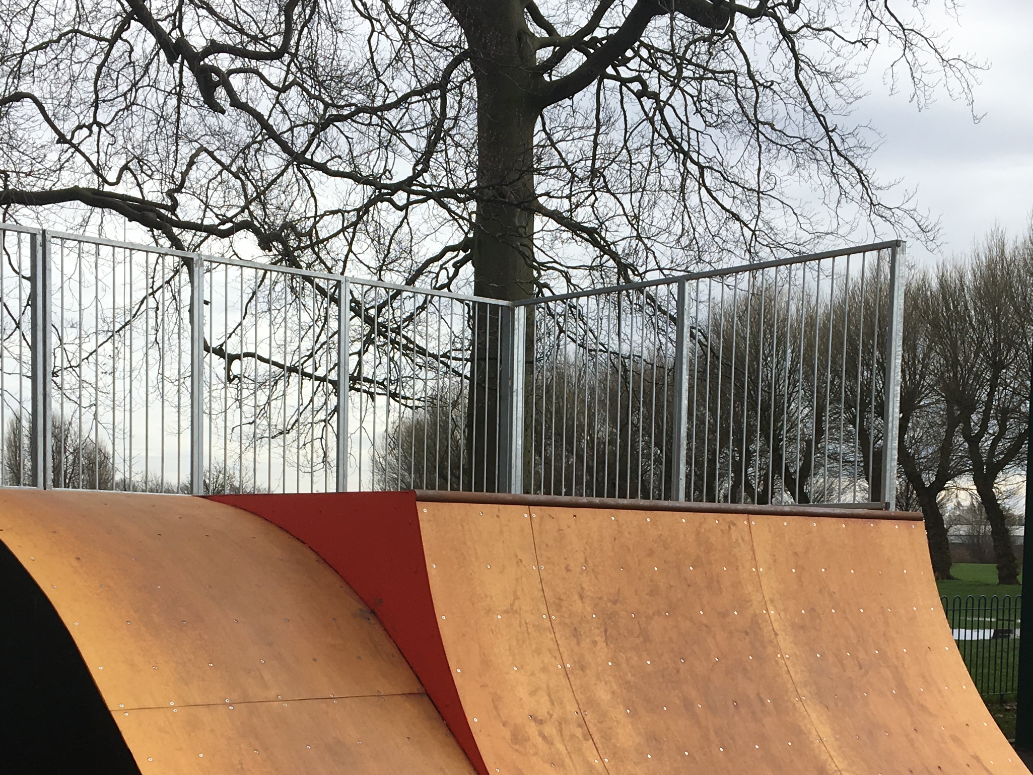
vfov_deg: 25.0
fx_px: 1701
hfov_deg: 33.8
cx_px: 536
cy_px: 669
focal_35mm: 57
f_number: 2.2
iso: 25
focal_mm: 4.15
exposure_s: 1/1166
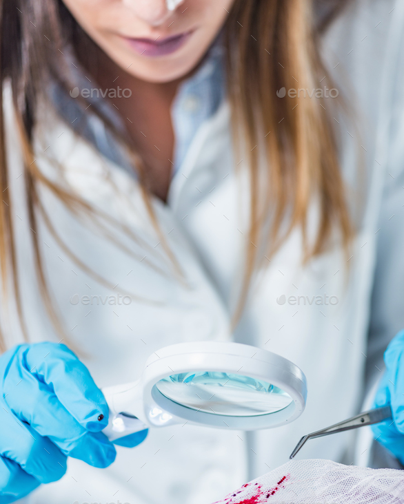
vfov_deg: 16.1
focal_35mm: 119
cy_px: 294
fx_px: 1778
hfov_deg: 13.0
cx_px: 202
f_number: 4
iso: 100
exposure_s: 1/200
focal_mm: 105
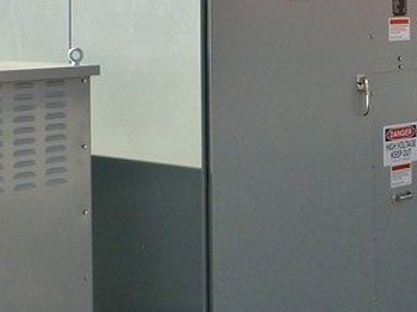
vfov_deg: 15.3
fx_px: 1131
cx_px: 379
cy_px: -39
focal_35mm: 94
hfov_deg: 20.4
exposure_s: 1/640
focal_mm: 4.9
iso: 160
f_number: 3.3
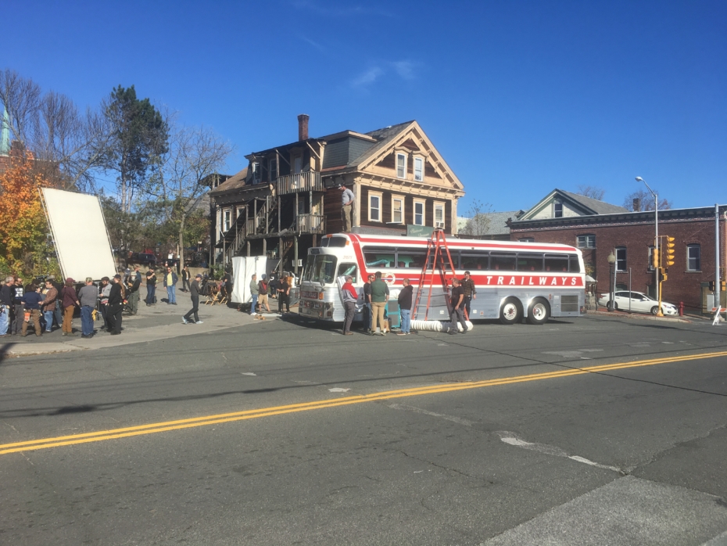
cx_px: 364
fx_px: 609
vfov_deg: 48.2
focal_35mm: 29
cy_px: 273
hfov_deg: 61.6
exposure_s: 1/1603
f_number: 2.2
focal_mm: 4.15
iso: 25
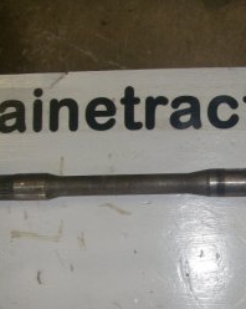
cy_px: 199
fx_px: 611
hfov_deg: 22.3
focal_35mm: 67
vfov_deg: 28.2
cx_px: 216
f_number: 3.3
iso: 200
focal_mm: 6.3
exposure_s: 1/40
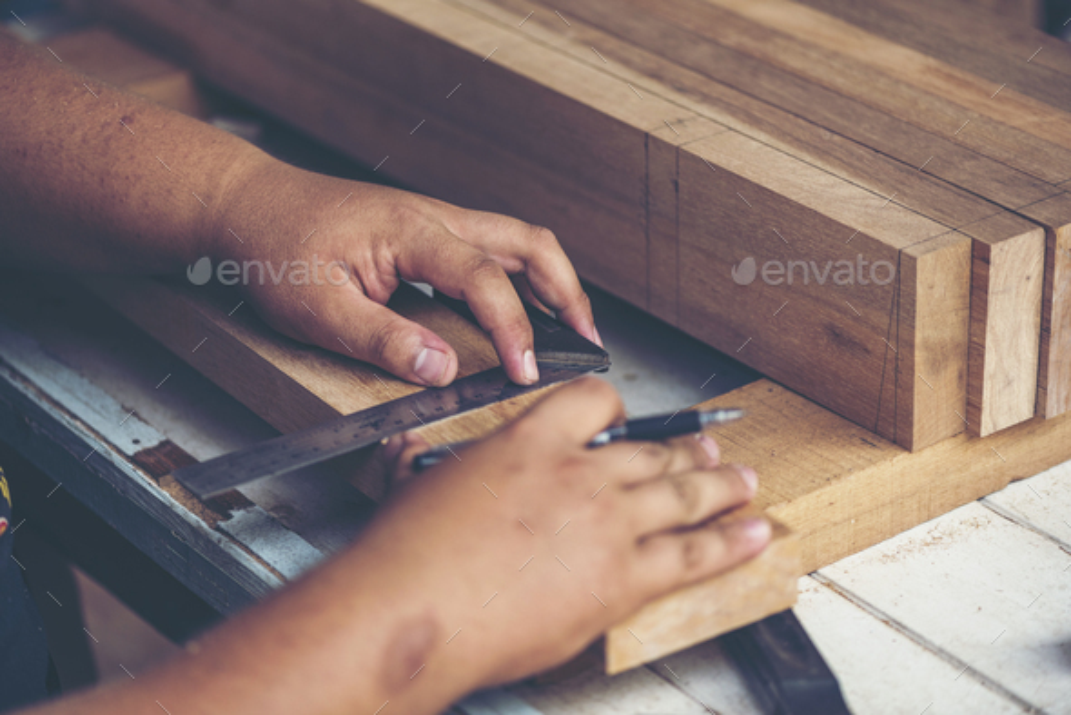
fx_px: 3125
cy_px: 358
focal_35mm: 105
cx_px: 536
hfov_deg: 19.4
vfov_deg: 13.1
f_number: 3.2
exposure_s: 1/500
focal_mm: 105
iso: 320
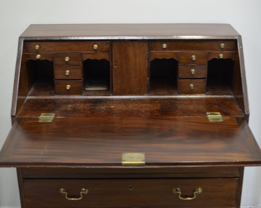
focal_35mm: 60
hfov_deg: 31.7
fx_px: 460
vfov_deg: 25.6
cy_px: 104
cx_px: 132
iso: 800
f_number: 2.8
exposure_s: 1/30
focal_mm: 35
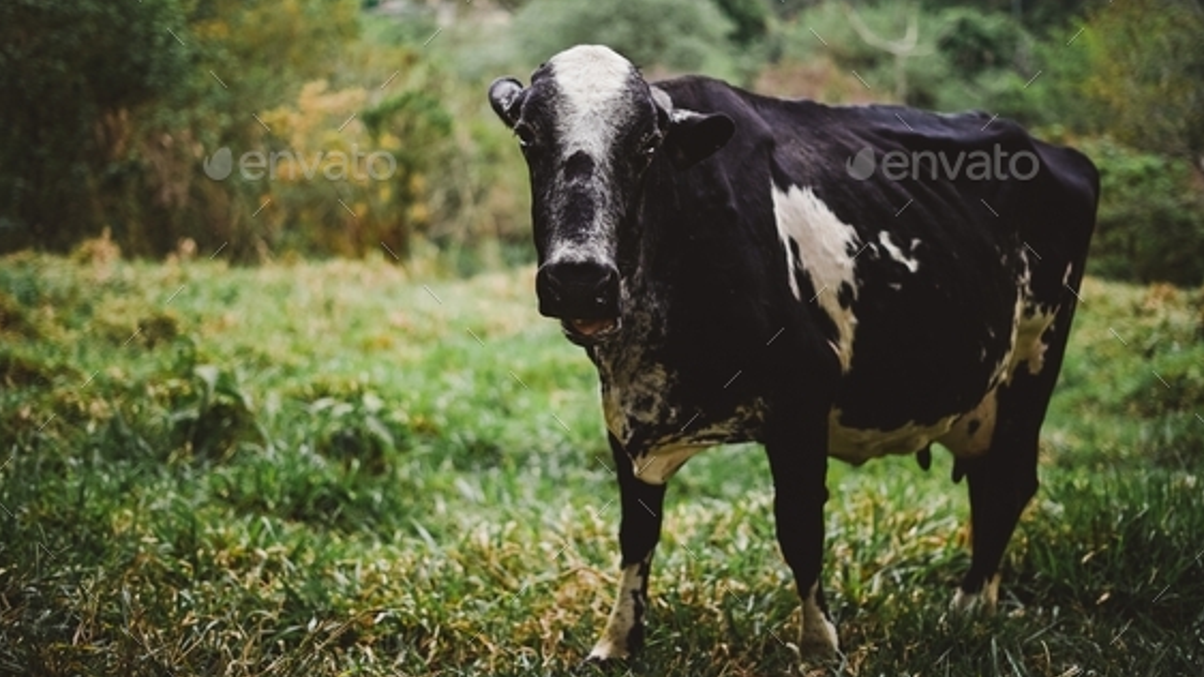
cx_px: 615
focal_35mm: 55
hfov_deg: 37.8
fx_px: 1756
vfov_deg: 21.8
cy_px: 265
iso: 400
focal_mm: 50
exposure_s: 1/200
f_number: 1.8
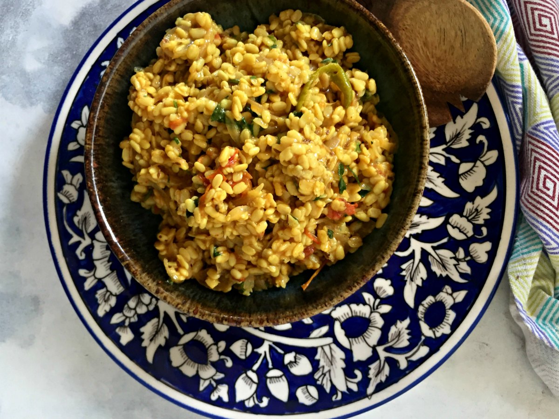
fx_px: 468
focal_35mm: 29
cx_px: 280
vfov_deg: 48.2
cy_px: 210
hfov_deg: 61.7
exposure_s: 1/33
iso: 64
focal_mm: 4.15
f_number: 2.2
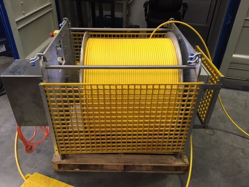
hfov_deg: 61.7
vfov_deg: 48.2
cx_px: 124
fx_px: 209
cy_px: 94
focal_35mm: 29
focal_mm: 4.15
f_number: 2.2
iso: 50
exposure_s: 1/33
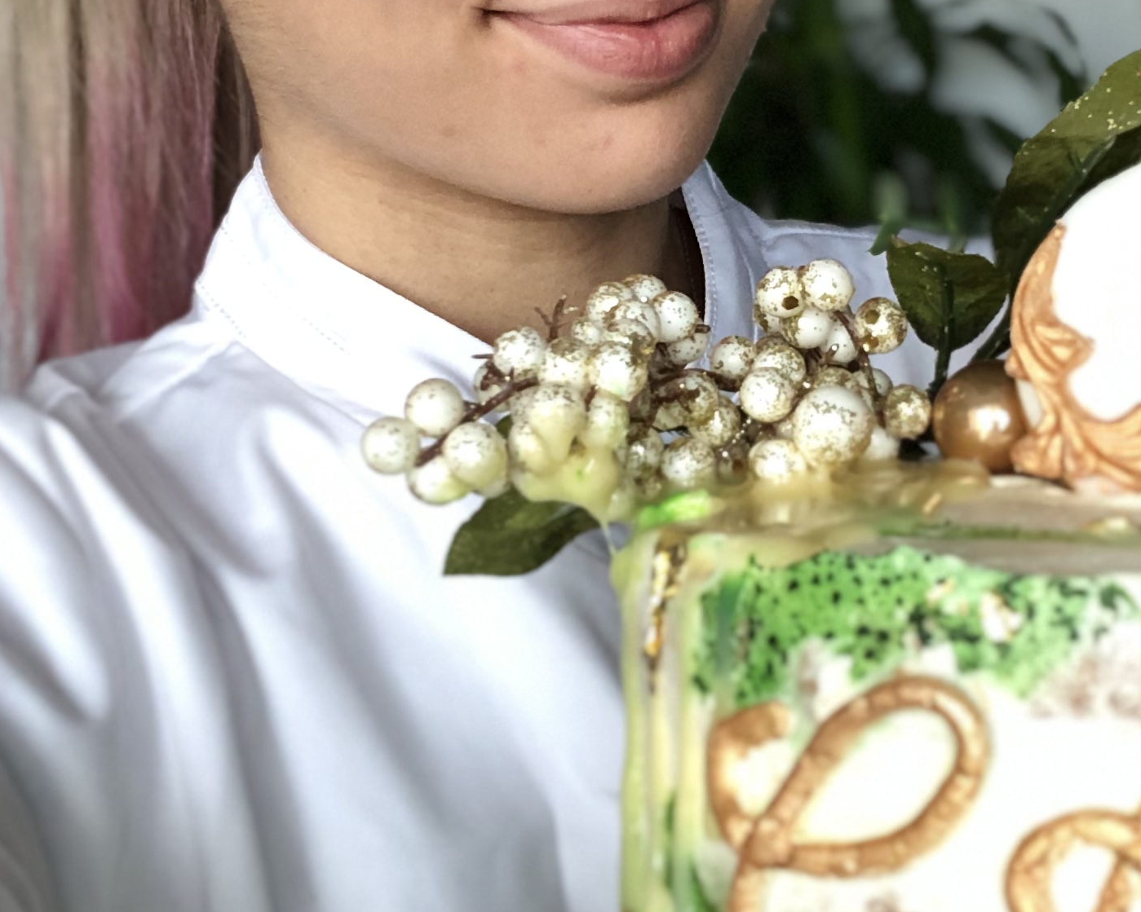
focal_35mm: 69
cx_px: 697
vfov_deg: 22.0
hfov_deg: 27.4
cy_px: 284
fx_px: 2330
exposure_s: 1/33
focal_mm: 2.87
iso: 40
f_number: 2.2
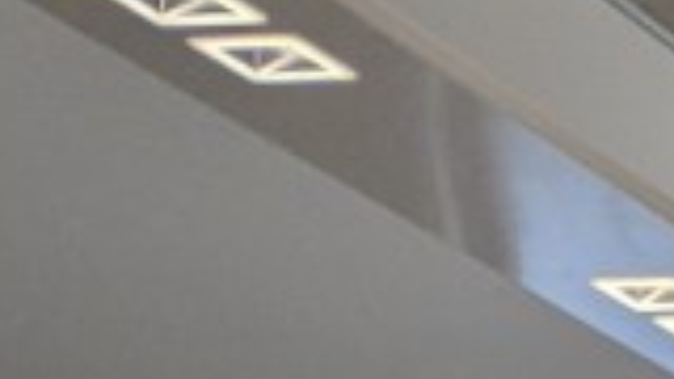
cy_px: 1849
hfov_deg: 8.8
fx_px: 3485
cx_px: 2129
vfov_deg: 5.1
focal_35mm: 195
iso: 45
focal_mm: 6.81
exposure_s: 1/327
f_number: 1.85
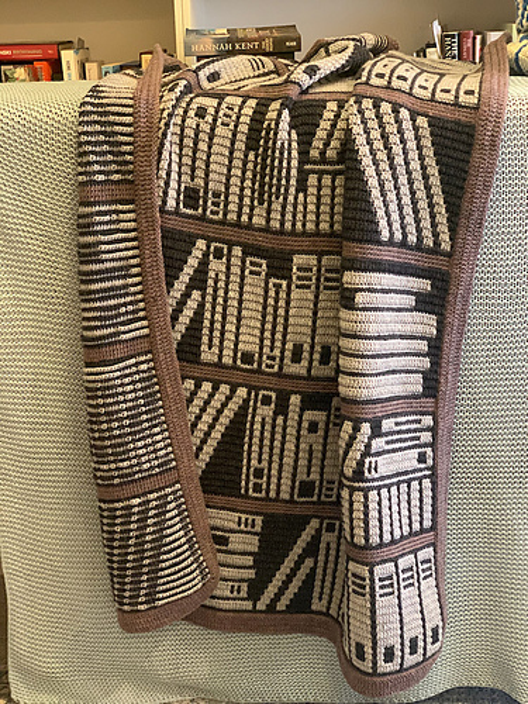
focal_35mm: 52
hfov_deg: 28.0
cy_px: 352
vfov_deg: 36.8
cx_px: 264
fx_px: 1058
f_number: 2.4
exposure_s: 1/25
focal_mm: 6
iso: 500
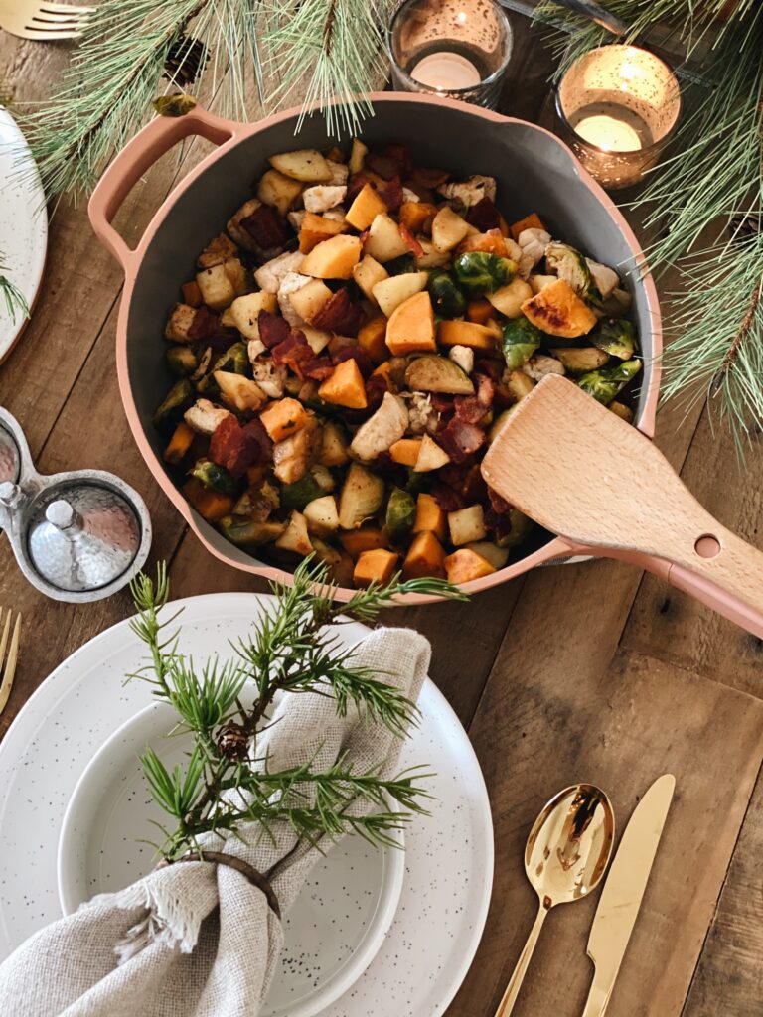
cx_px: 382
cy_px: 508
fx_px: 1528
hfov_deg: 28.0
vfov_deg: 36.8
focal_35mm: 52
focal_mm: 6
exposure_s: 1/20
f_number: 2
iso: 400
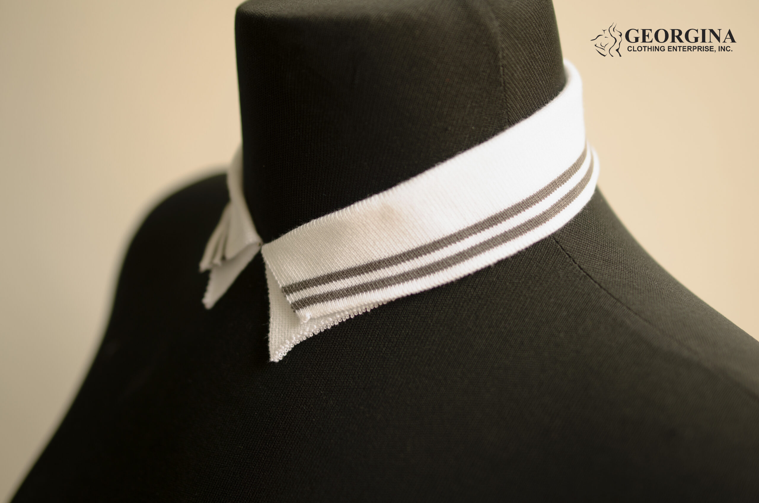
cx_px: 380
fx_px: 757
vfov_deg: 36.7
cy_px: 252
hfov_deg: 53.2
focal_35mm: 36
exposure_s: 1/160
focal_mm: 24
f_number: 1.8
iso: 100
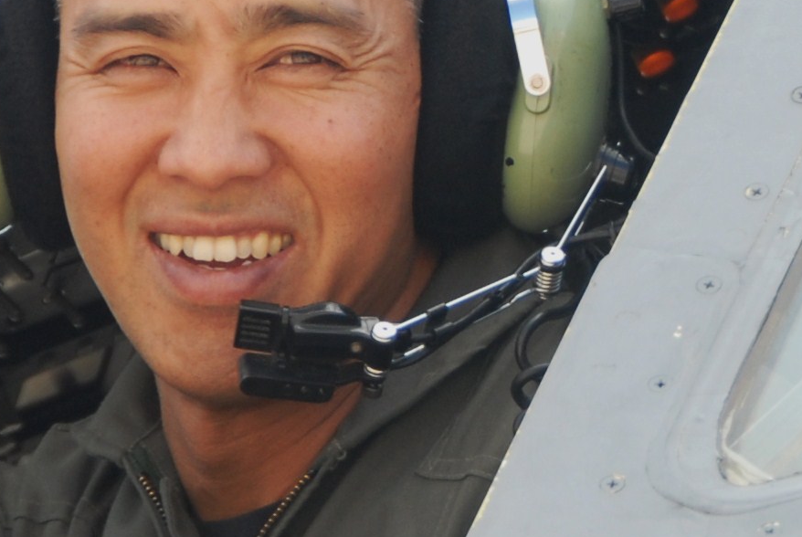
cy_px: 213
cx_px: 849
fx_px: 16530
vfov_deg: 1.9
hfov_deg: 2.8
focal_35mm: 741
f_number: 7.1
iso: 250
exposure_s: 1/180
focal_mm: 112
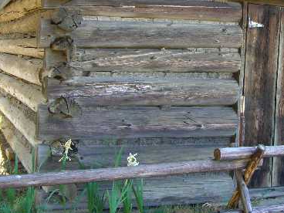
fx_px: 541
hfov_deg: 28.9
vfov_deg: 22.0
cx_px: 220
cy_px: 49
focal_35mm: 66
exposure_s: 1/125
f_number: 2.8
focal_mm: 7.9
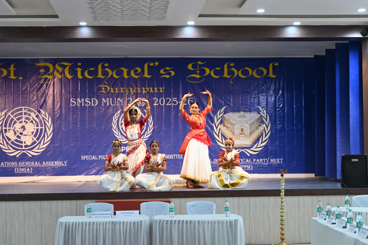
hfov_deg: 27.0
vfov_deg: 18.2
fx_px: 767
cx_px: 184
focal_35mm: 75
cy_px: 122
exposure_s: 1/125
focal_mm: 50
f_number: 4.8
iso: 2000
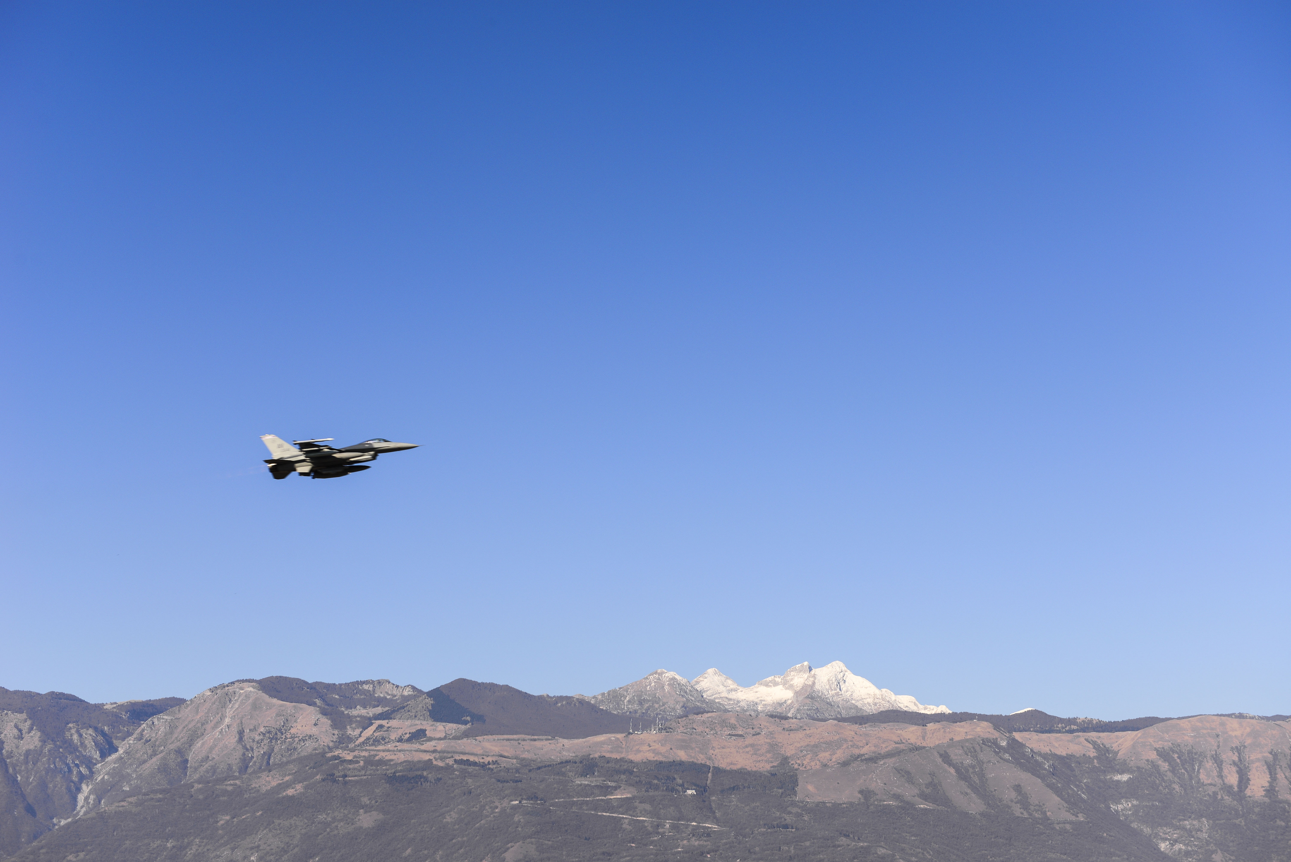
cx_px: 646
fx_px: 1973
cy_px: 431
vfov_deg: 24.6
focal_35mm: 55
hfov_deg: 36.2
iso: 100
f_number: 7.1
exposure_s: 1/500
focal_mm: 55
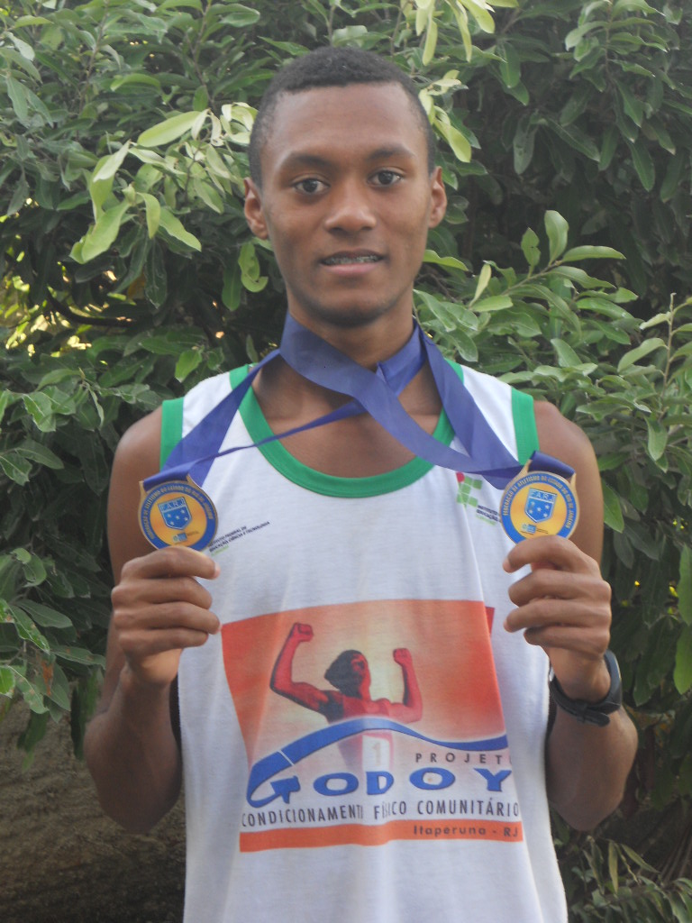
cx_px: 346
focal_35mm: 77
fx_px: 2052
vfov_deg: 25.3
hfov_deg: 19.1
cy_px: 462
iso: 100
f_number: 5.9
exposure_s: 1/30
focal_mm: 13.9
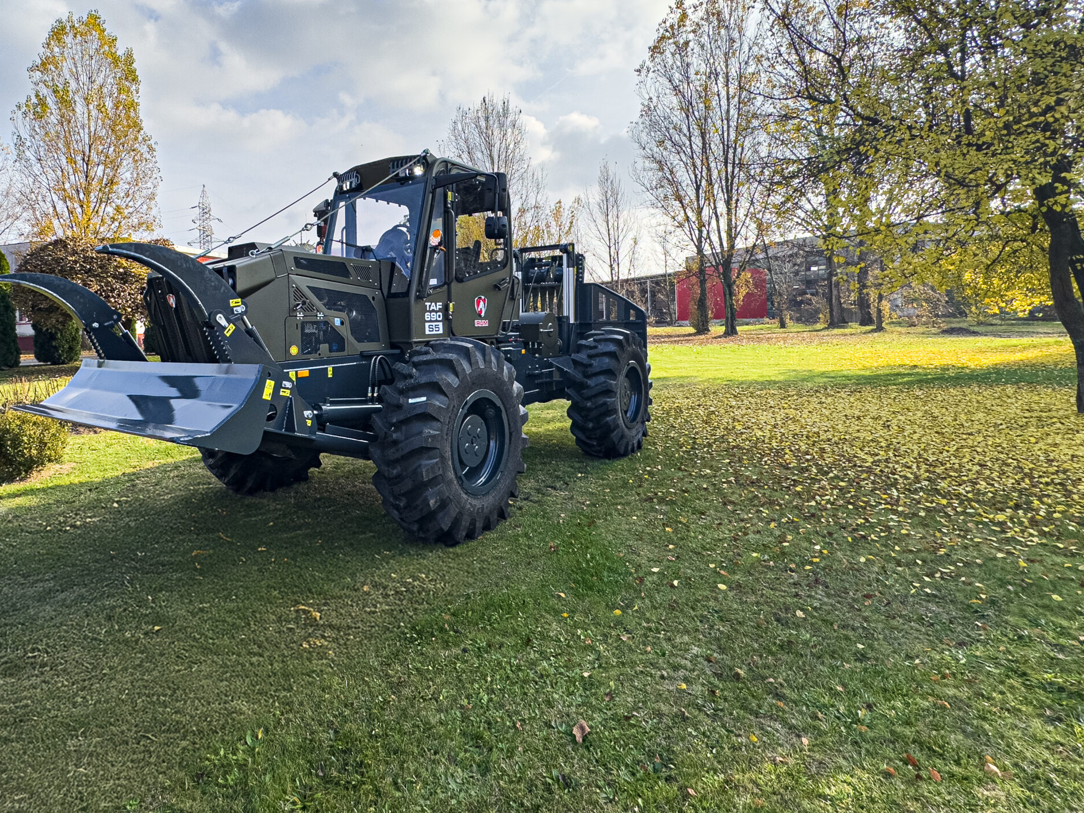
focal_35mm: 19
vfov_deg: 67.9
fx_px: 595
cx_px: 402
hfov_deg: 82.9
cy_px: 321
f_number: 2.2
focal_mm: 2.22
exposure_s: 1/1400
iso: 50
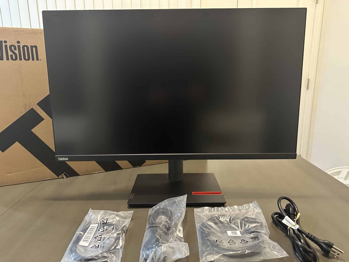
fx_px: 242
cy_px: 131
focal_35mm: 24
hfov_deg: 71.6
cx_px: 174
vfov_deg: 56.8
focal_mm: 6.86
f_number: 1.78
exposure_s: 1/40
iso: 1000
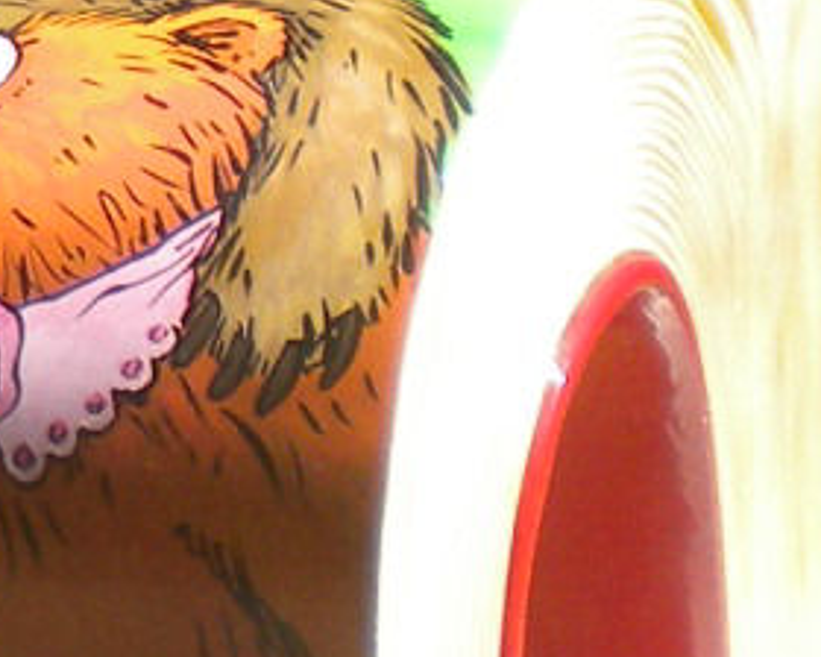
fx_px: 6075
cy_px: -12
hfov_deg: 7.4
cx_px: -842
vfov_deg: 6.2
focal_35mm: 250
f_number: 4.6
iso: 80
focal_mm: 6.3
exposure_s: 1/338
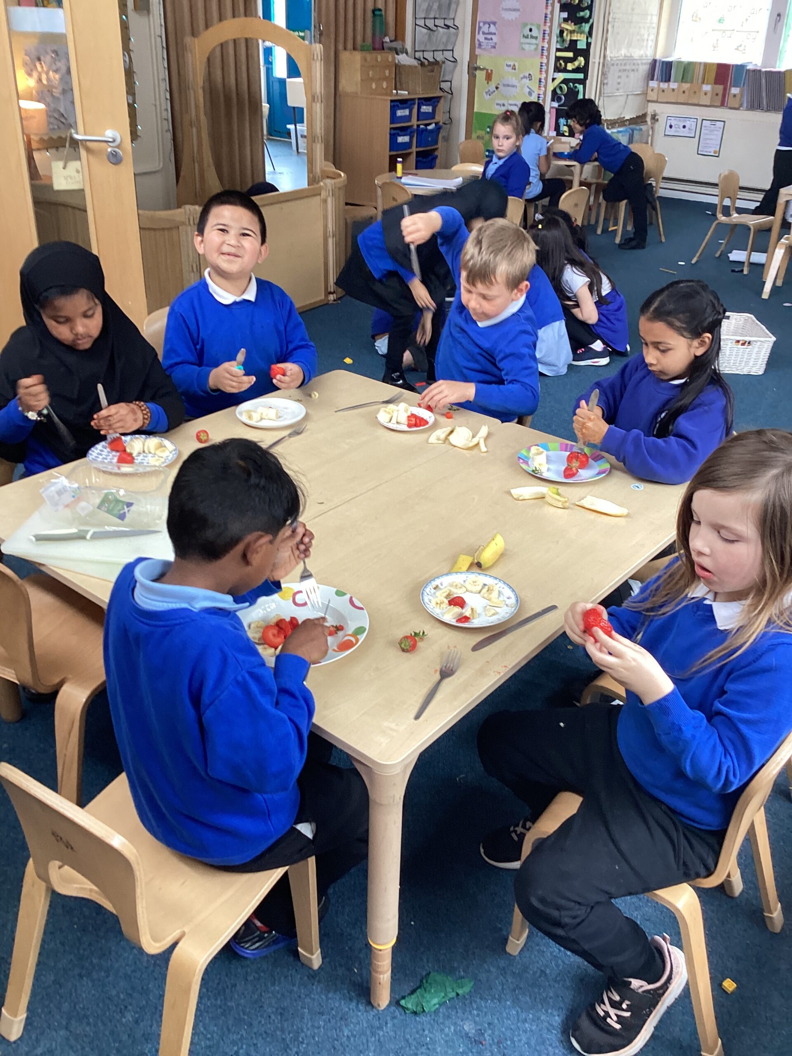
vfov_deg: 58.4
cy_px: 528
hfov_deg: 45.4
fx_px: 946
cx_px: 396
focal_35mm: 31
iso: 64
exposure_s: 1/50
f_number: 2.4
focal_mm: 3.3
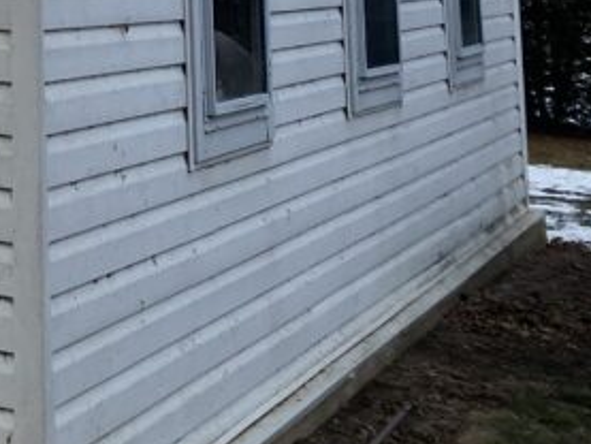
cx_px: -478
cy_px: -352
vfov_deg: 13.8
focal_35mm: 96
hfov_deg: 16.9
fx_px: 1640
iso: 32
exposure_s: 1/1779
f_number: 1.8
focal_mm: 4.25
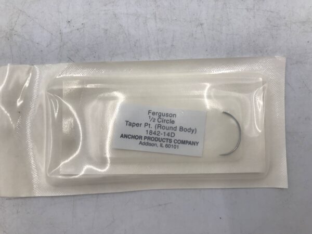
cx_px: 156
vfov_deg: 49.7
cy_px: 117
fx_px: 252
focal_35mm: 28
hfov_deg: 63.4
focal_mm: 3.99
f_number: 1.8
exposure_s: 1/259
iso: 20
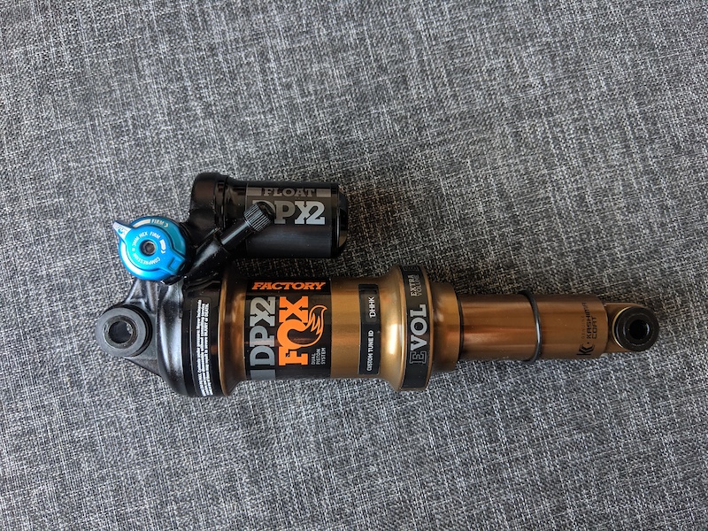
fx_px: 552
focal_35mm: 27
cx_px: 354
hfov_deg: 65.3
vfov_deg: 51.4
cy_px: 266
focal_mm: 4.44
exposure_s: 1/40.1
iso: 80
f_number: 1.8
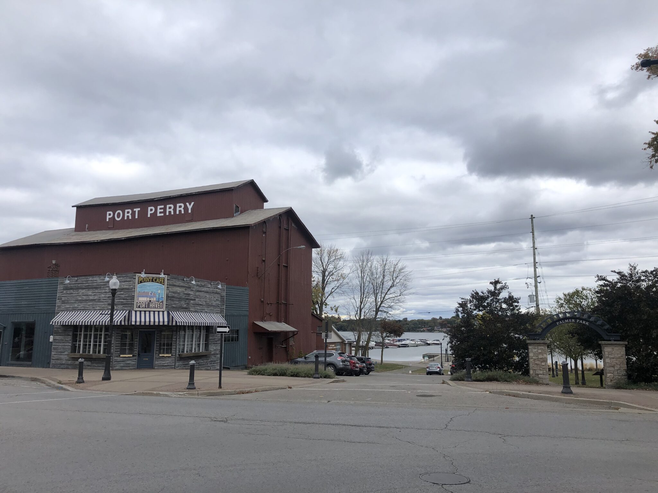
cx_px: 329
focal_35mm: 28
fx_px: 532
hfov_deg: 63.4
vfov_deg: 49.7
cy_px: 246
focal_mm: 4
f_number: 1.8
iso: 20
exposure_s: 1/1333
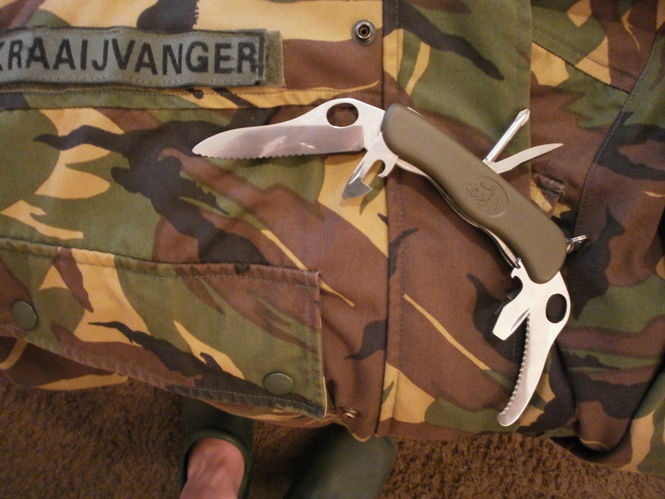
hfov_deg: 65.3
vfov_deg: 51.4
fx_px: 519
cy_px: 250
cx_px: 332
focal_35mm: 27
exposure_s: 1/2
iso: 400
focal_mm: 4.8
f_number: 2.9
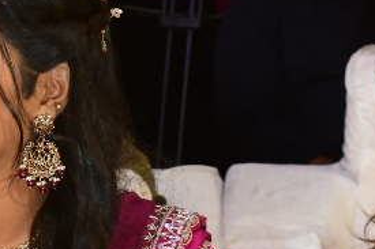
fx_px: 3071
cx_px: -40
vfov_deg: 4.6
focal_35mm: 295
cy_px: 327
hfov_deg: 7.0
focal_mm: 50
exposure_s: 1/125
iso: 4000
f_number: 6.3
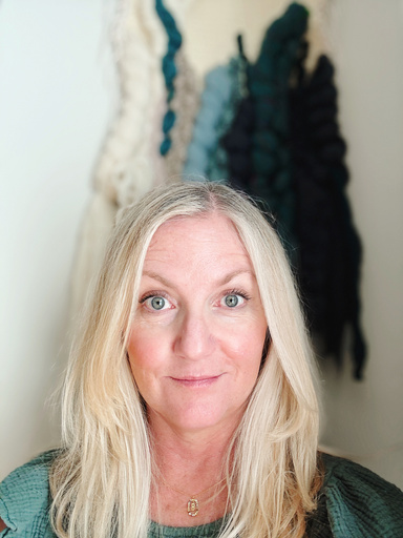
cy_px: 269
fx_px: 466
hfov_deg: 46.8
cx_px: 202
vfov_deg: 60.0
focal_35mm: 30
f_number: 1.9
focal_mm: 2.69
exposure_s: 1/121
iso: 64
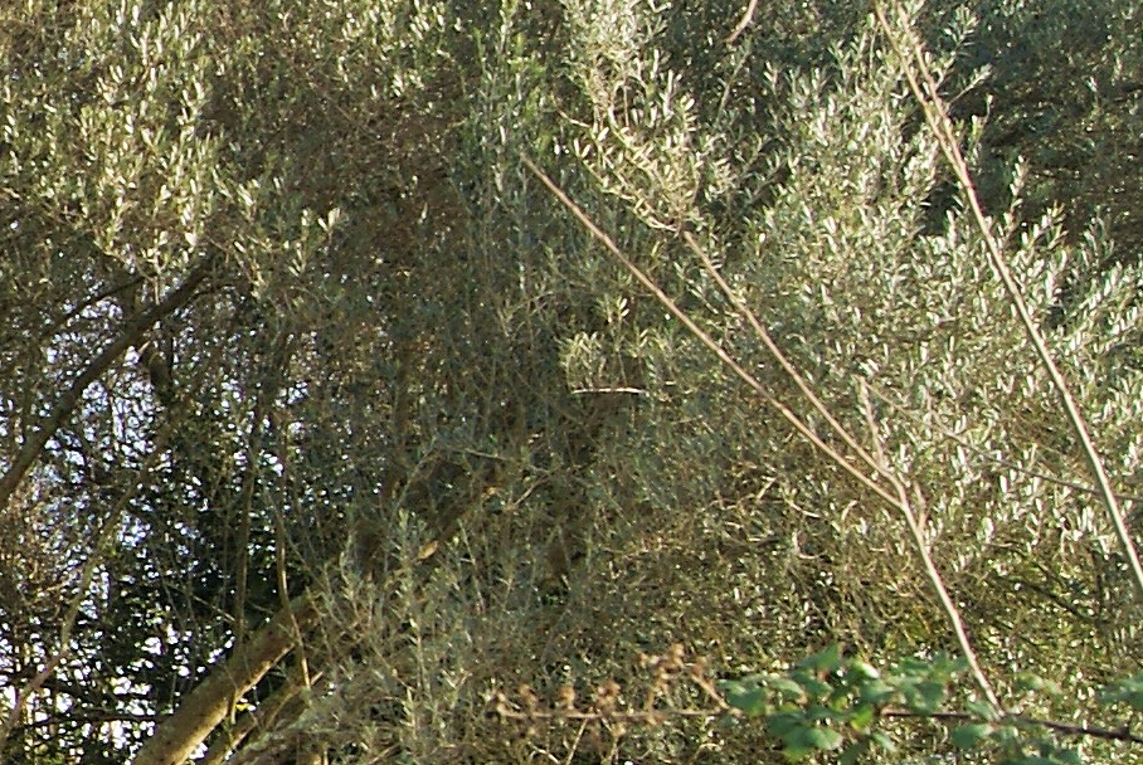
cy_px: 476
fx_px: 4069
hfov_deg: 13.9
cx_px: -1010
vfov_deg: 10.7
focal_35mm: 128
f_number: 8
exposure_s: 1/60
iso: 100
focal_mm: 20
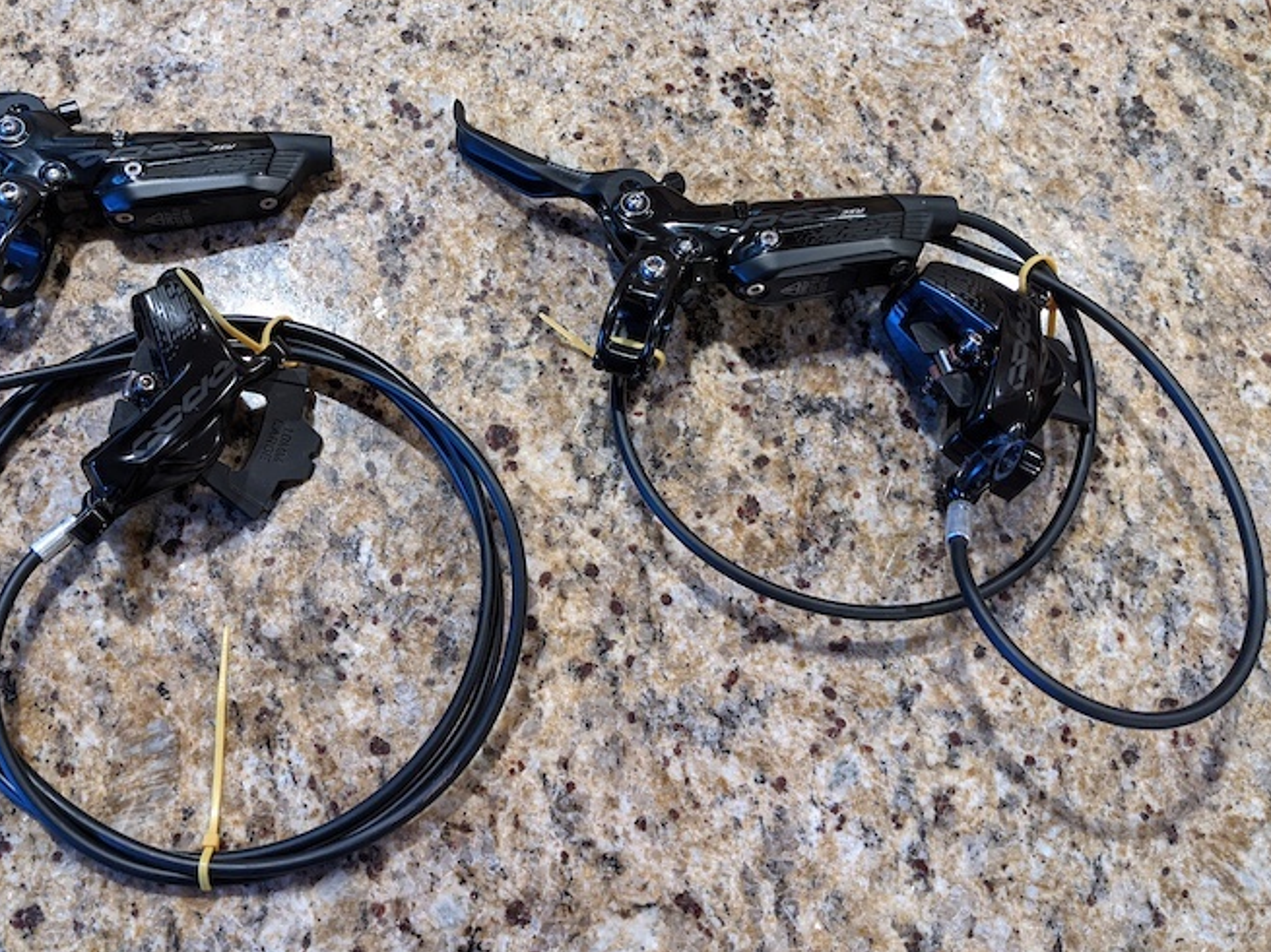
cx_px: 510
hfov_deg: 55.0
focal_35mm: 33
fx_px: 1211
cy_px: 456
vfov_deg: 42.9
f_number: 1.73
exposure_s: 1/24
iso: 299
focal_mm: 4.38
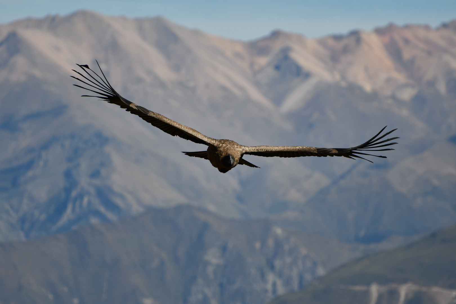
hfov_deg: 4.6
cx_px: 228
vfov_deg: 3.1
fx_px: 5700
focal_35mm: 450
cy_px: 152
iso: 100
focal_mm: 300
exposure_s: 1/1000
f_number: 5.6
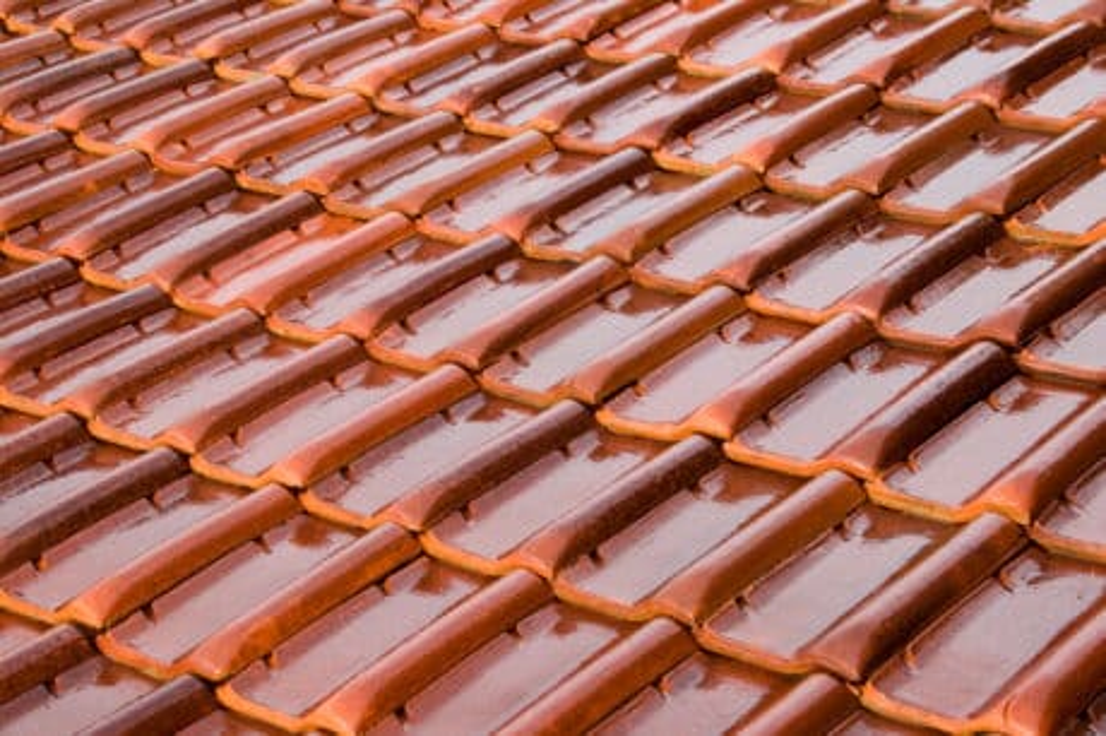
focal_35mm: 72
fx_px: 2210
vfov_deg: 18.9
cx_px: 553
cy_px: 368
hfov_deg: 28.1
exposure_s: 1/30
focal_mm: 48
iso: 200
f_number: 7.1
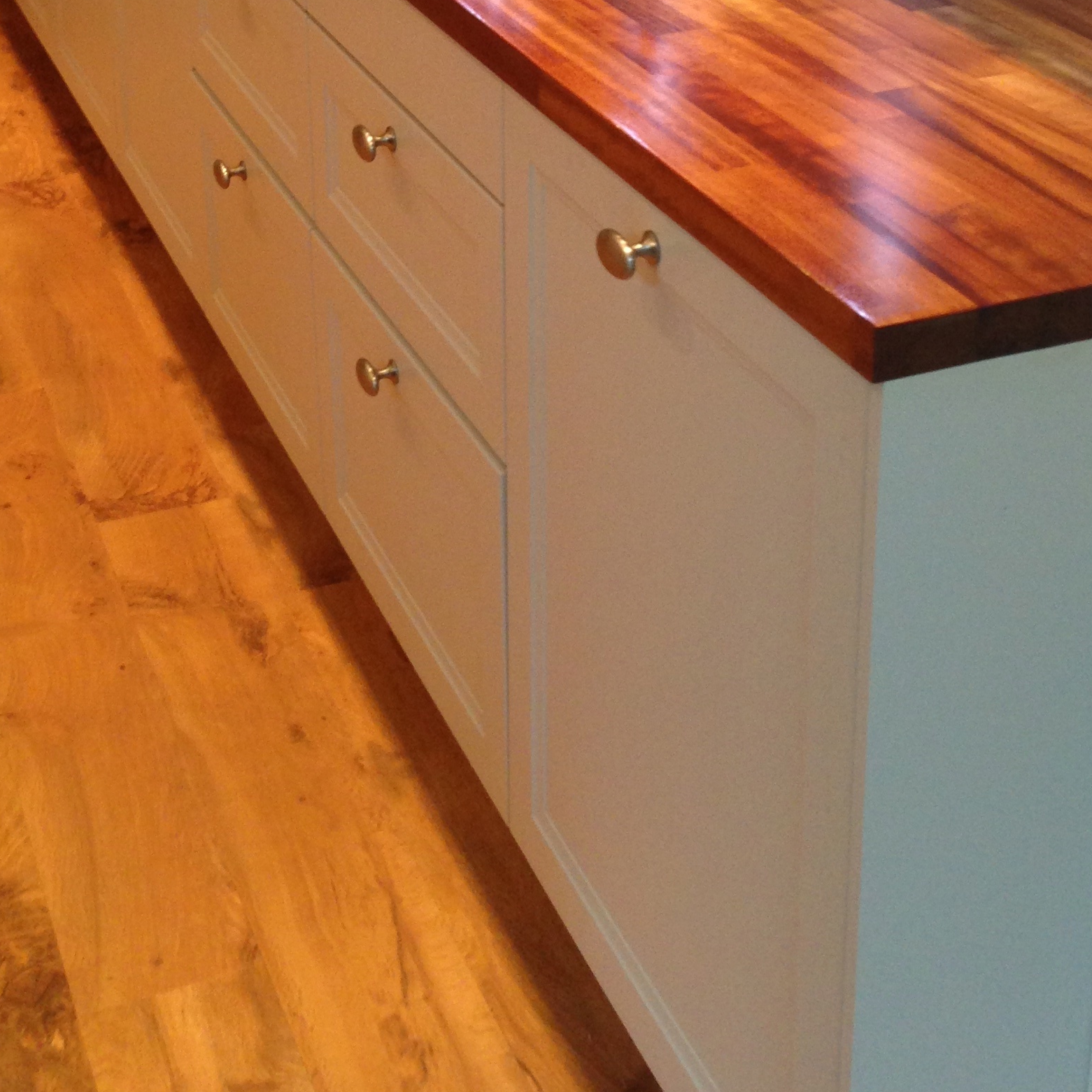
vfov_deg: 26.6
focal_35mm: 61
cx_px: 502
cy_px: -10
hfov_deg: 28.1
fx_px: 2177
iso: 125
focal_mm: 4.13
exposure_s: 1/20
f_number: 2.4
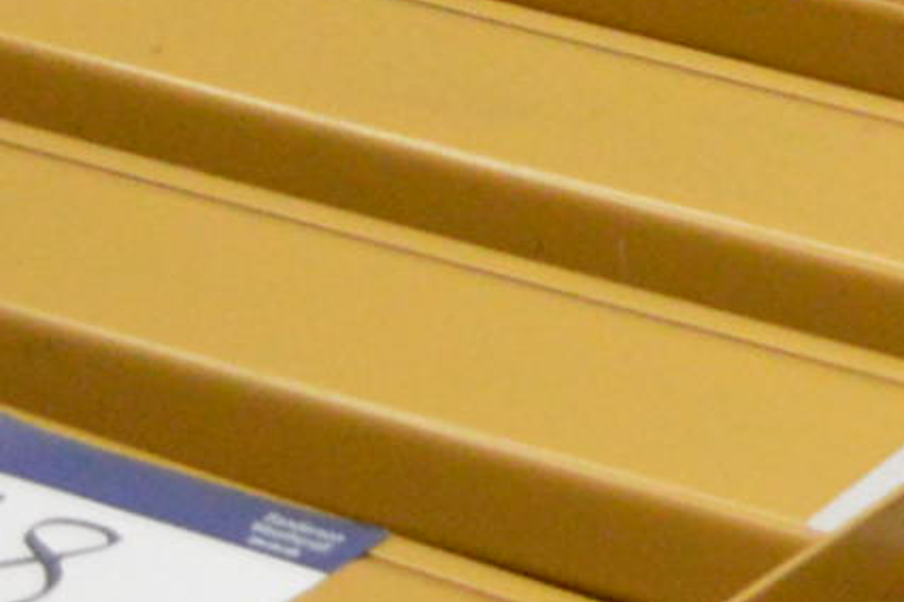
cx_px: 2246
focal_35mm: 191
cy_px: -1138
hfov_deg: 9.5
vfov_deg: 6.6
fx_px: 4794
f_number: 3.5
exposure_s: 1/50
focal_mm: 18
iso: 3200
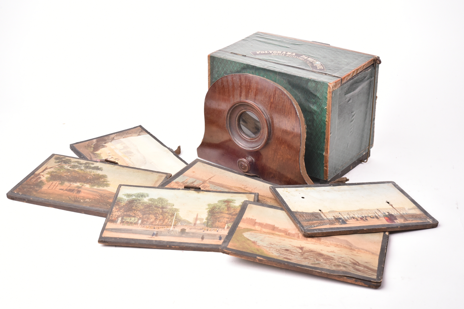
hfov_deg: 33.4
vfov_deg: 22.6
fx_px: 773
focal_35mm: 60
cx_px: 232
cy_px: 154
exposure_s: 1/160
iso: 2500
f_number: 14
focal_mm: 60
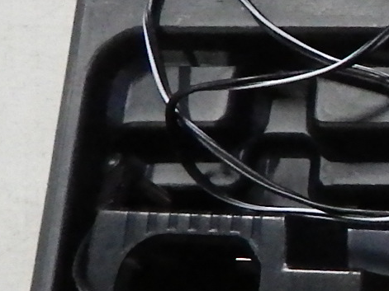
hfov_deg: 15.0
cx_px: 741
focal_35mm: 111
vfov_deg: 13.3
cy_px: 214
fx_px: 1247
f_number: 3
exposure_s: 1/125
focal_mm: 4
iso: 1600
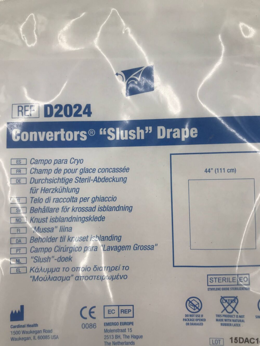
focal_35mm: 28
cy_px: 173
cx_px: 130
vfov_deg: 63.4
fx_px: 280
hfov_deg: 49.8
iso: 20
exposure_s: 1/295
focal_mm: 3.99
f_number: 1.8
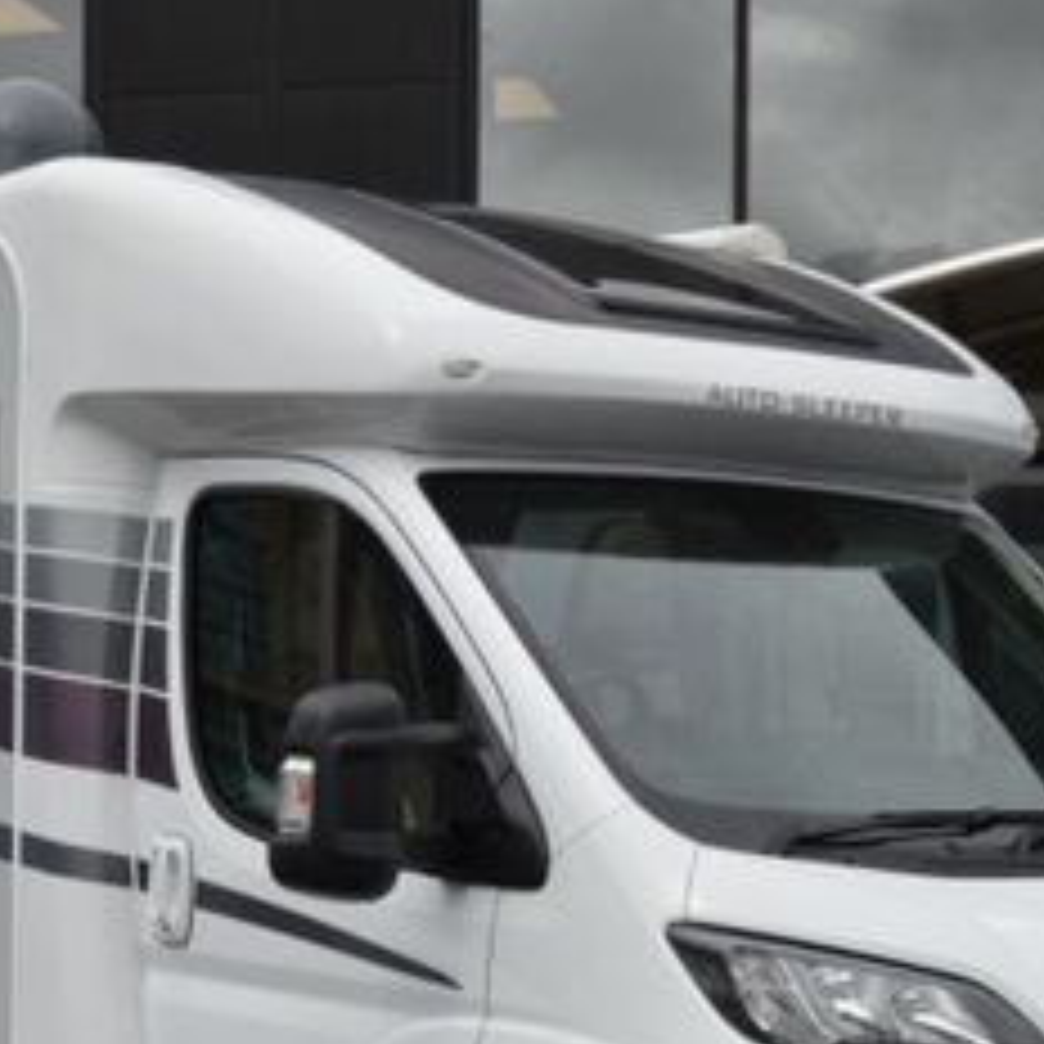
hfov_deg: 21.8
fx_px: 2696
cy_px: 848
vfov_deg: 21.6
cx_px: 338
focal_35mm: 79
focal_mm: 24
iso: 100
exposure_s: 1/320
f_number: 9
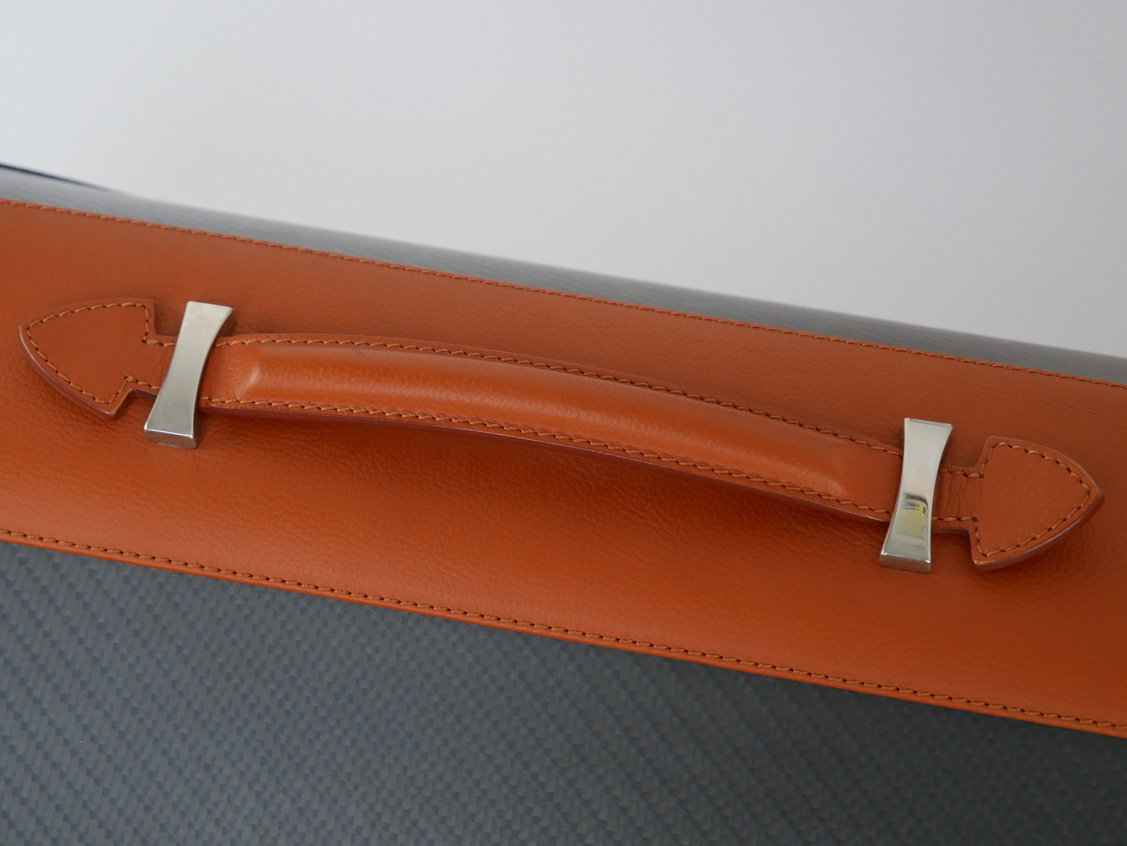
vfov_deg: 17.6
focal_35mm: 84
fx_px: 2736
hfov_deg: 23.3
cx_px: 564
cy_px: 423
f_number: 5.5
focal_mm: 42
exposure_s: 1/100
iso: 1000
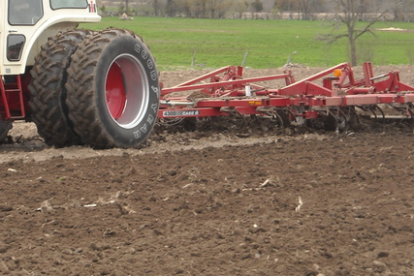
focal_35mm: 176
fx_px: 2025
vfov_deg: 7.8
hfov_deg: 11.7
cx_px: 132
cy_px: 61
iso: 64
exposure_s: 1/148
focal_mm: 17.1
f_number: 4.7
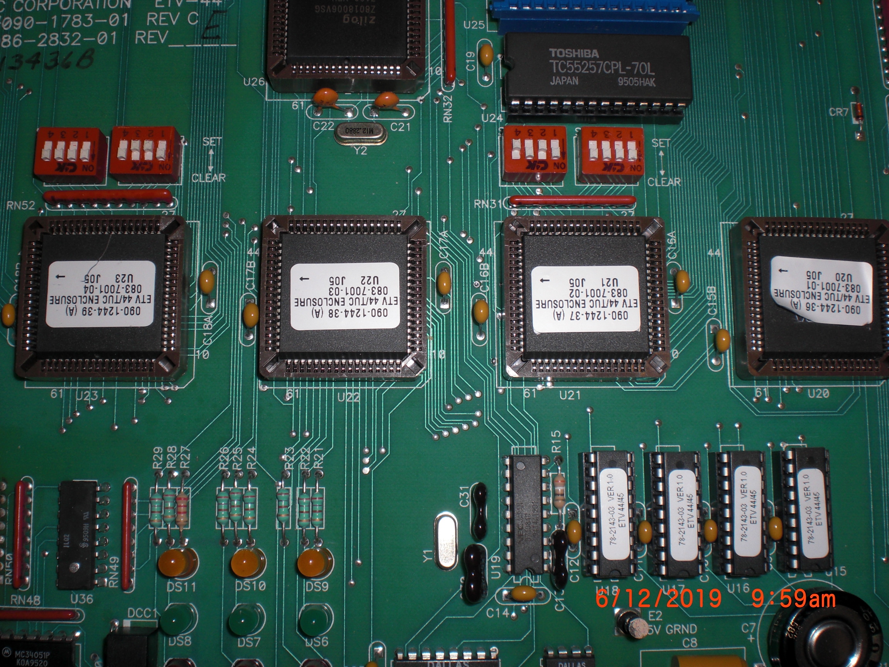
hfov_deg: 49.0
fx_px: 976
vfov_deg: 37.7
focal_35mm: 38
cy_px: 334
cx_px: 444
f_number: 5.6
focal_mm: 6.3
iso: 64
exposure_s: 1/60
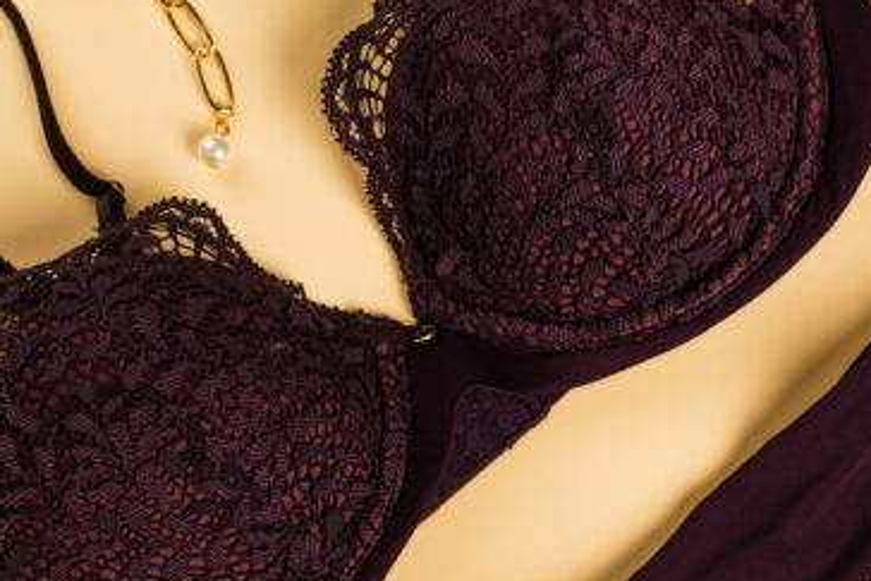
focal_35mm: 110
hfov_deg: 18.6
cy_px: 552
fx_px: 2662
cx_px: 457
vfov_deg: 12.3
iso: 160
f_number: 4.5
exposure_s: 1/160
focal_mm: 50
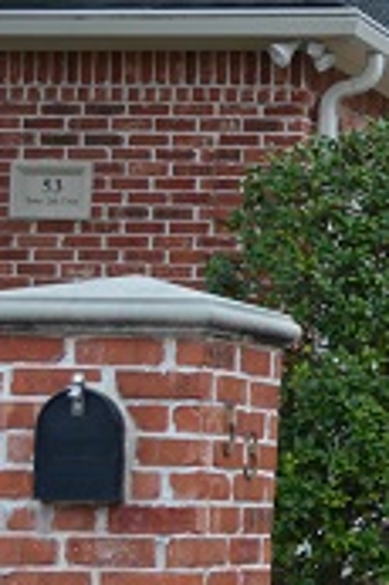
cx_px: 859
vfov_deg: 13.6
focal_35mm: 151
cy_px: 259
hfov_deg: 8.5
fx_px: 2448
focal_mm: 29
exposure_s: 1/125
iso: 400
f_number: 5.6
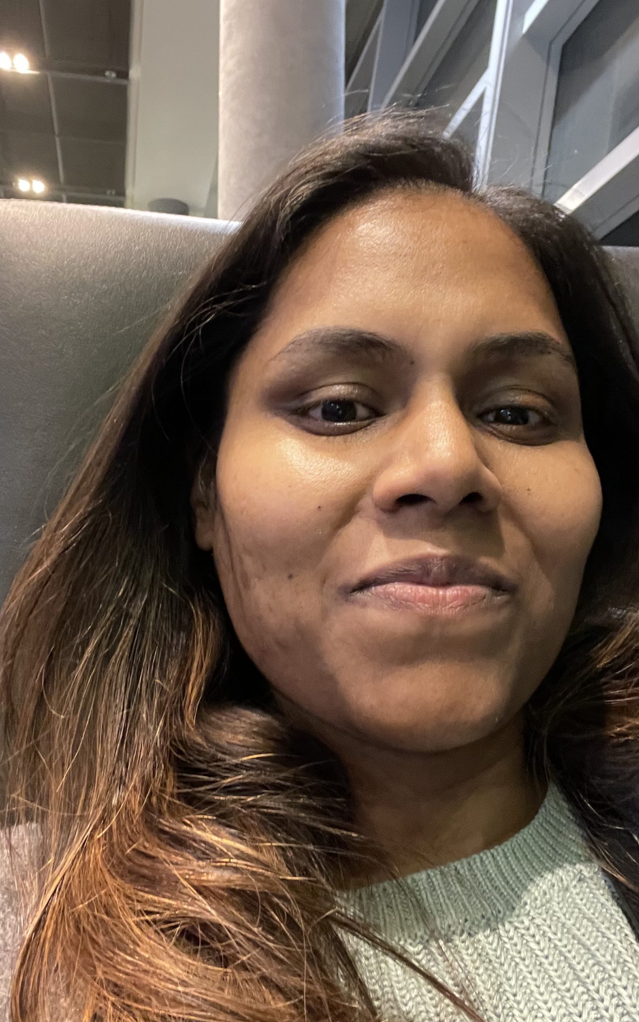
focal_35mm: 35
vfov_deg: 55.3
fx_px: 975
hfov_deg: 36.3
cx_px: 325
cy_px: 523
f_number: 2.2
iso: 640
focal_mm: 2.71
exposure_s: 1/17
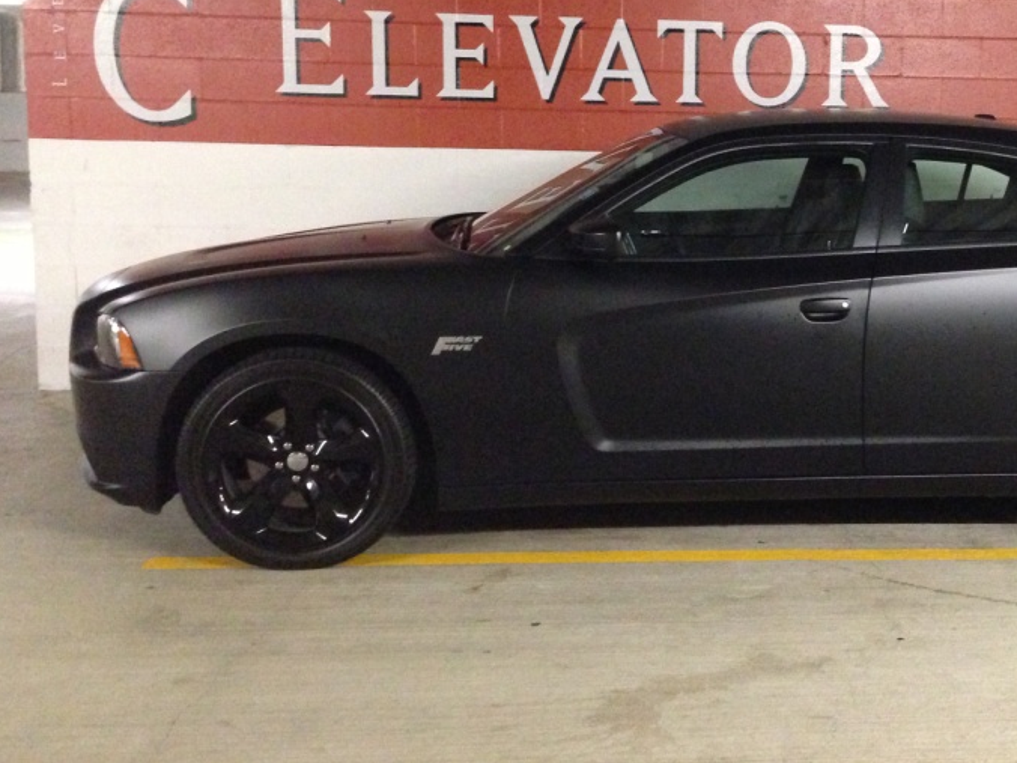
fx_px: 1469
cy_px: 283
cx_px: 764
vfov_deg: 29.0
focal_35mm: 50
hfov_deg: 37.2
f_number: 2.4
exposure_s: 1/15
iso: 800
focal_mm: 4.13
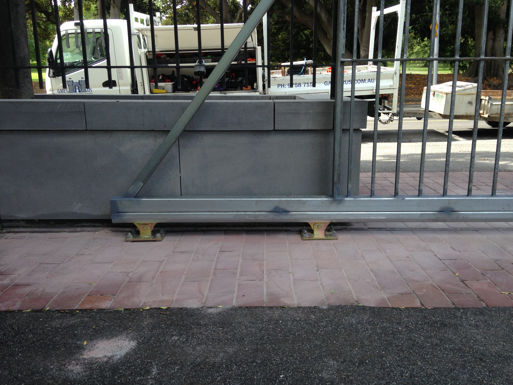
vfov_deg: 42.9
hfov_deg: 55.4
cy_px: 192
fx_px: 489
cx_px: 256
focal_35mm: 33
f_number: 2.4
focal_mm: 4.12
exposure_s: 1/161
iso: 50
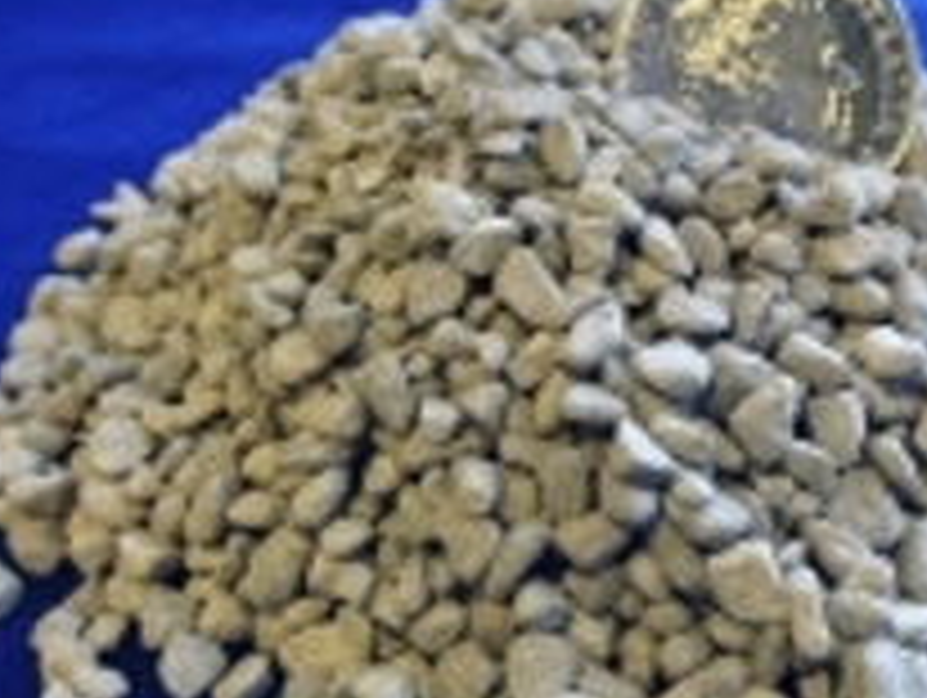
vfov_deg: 26.2
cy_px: 358
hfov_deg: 34.2
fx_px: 1501
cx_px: 572
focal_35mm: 56
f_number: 2.4
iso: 64
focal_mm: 4.12
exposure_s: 1/20
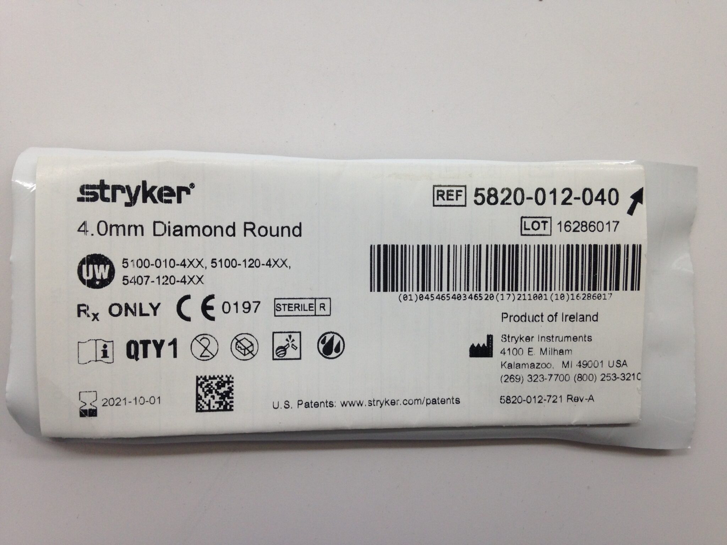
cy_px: 272
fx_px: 693
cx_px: 364
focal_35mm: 33
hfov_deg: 55.4
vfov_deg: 42.9
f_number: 2.4
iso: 64
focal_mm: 4.12
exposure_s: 1/60
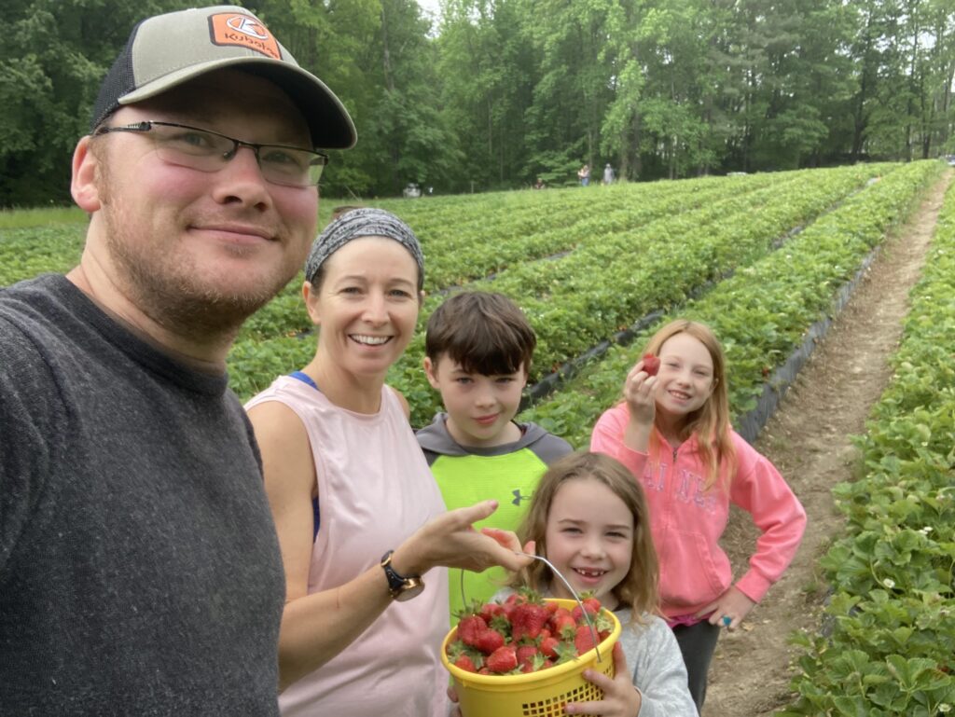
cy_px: 358
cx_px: 478
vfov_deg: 44.2
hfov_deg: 56.8
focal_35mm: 32
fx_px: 883
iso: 20
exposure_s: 1/215
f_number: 2.2
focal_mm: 2.87
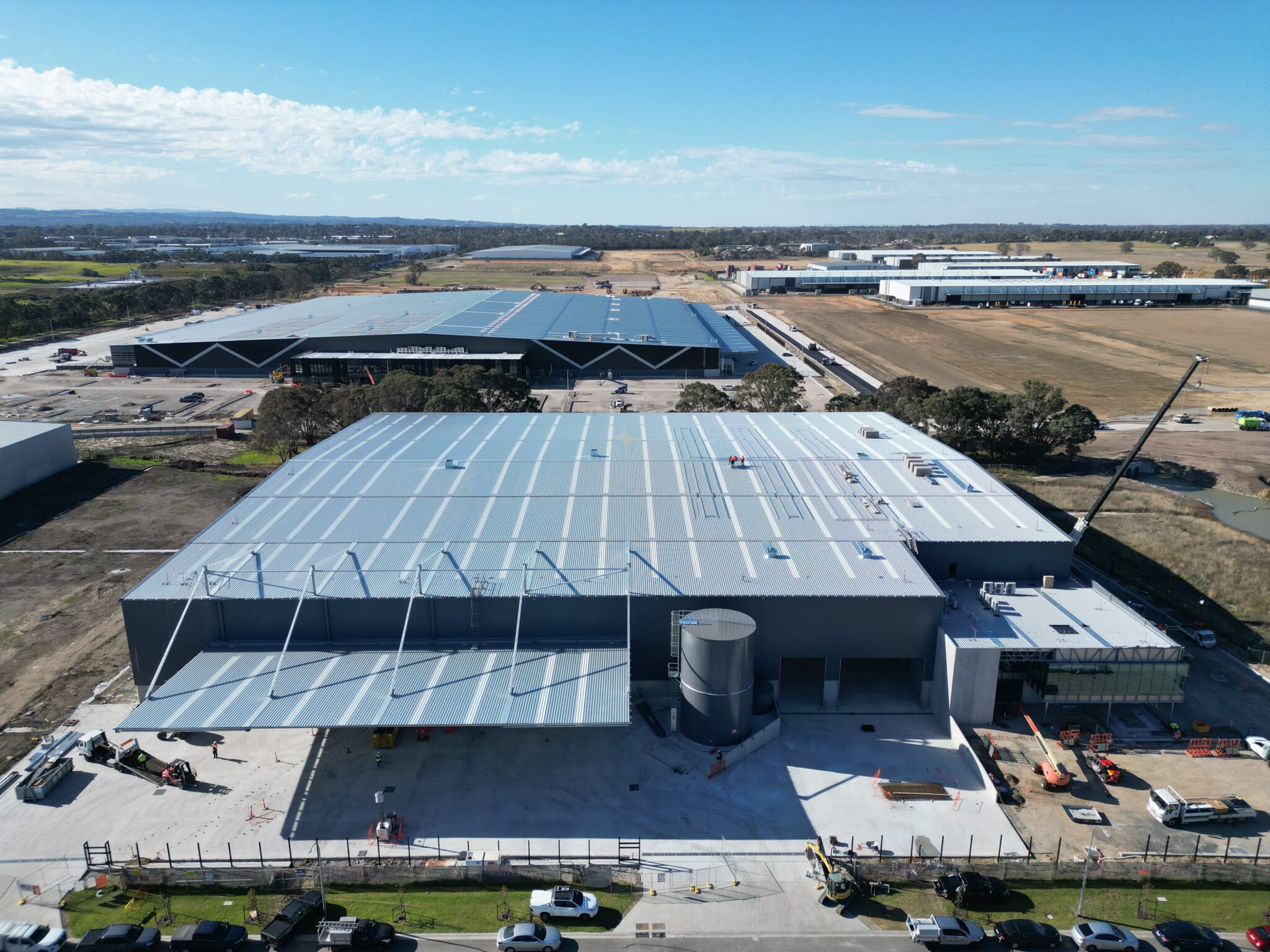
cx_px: 635
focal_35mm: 24
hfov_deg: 71.6
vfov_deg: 56.8
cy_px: 476
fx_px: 881
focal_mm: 6.72
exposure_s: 1/3000
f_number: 1.7
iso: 130
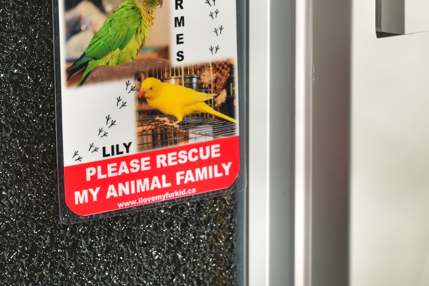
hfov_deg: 14.9
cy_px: 27
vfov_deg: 9.9
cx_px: 174
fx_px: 1644
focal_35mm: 138
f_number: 11
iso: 200
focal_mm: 46
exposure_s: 1/500
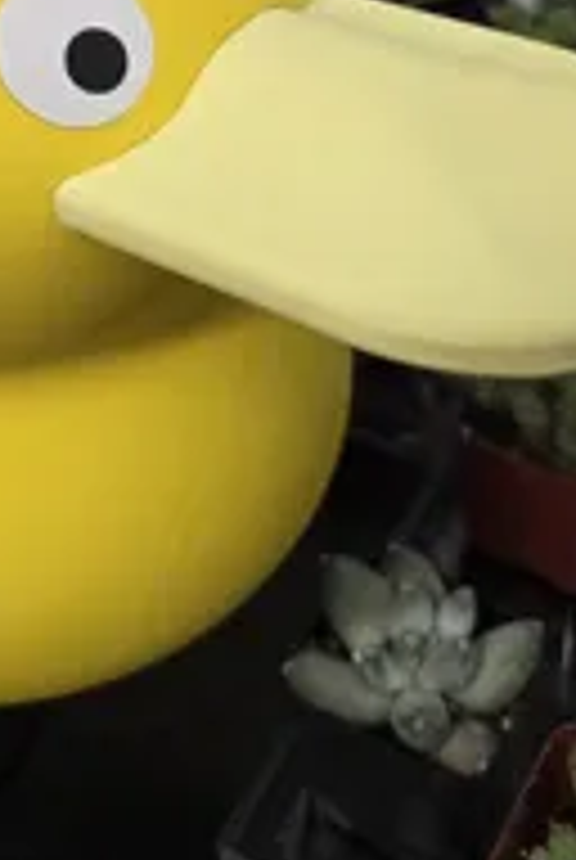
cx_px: 180
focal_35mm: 50
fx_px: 1196
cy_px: 68
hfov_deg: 26.9
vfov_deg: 36.8
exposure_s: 1/50
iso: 250
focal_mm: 5.4
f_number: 1.8
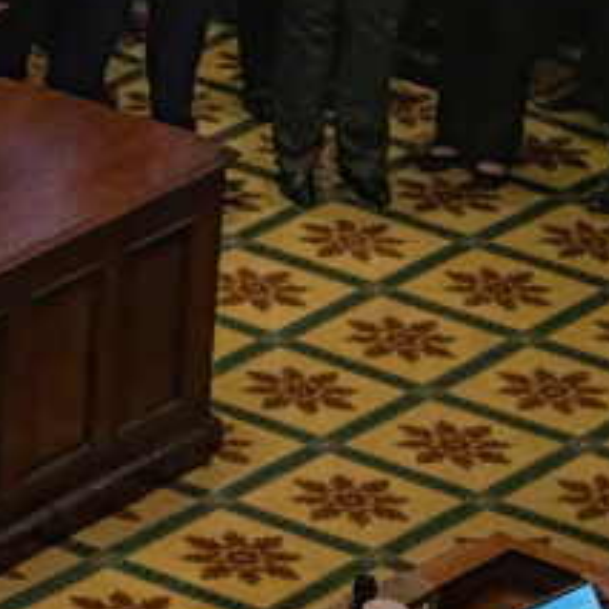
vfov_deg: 6.1
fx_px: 5693
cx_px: -335
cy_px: -296
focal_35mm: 286
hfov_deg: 6.0
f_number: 5.6
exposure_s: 1/160
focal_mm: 70
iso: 8000
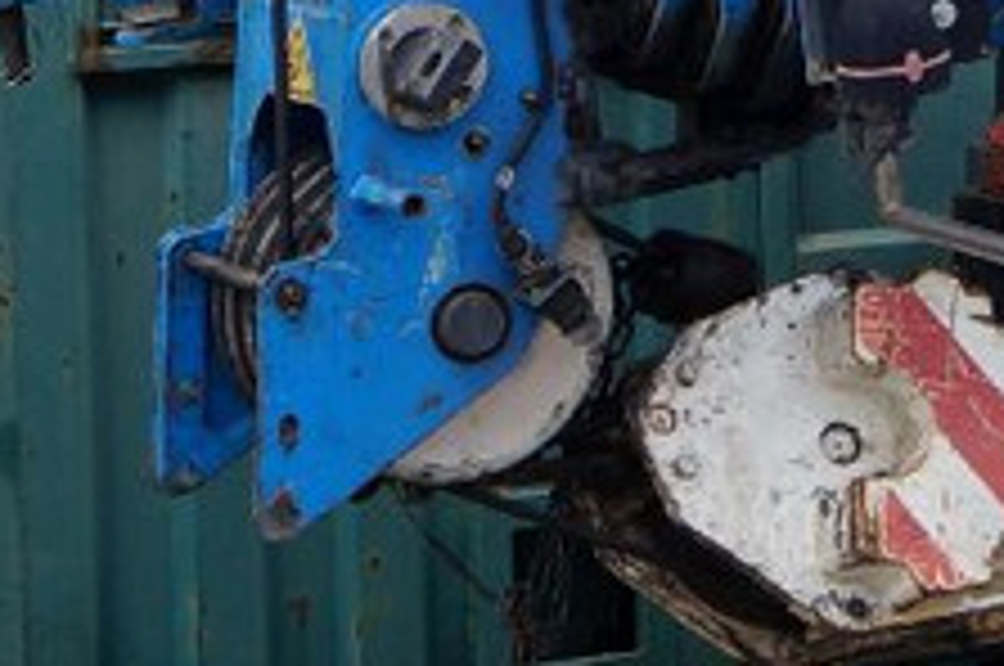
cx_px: 2629
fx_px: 5876
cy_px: -234
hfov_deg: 8.6
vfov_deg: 6.4
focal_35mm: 211
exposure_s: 1/100
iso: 100
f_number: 9
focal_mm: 26
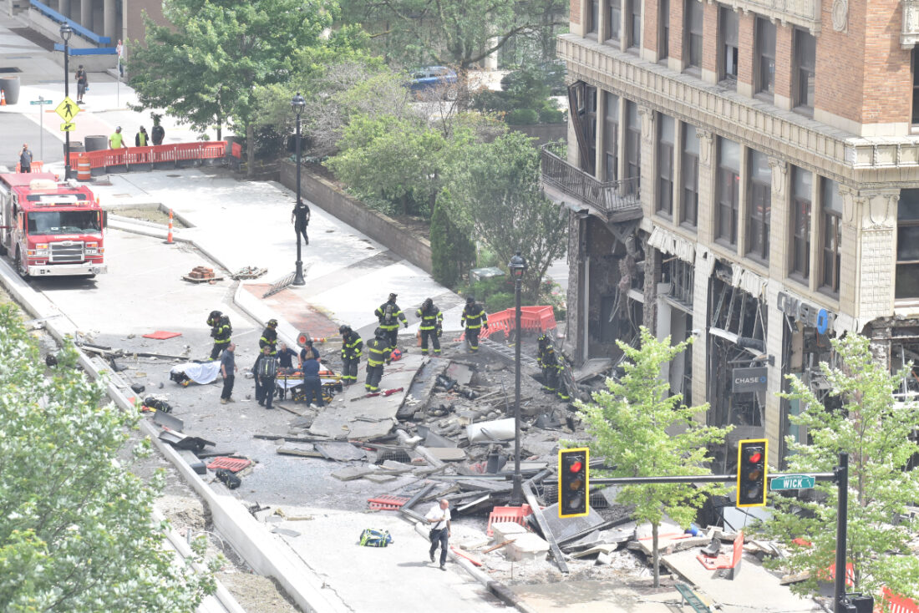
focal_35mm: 135
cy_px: 306
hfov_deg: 15.2
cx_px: 460
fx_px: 3447
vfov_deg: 10.2
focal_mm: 90
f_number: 8
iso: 640
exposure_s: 1/640
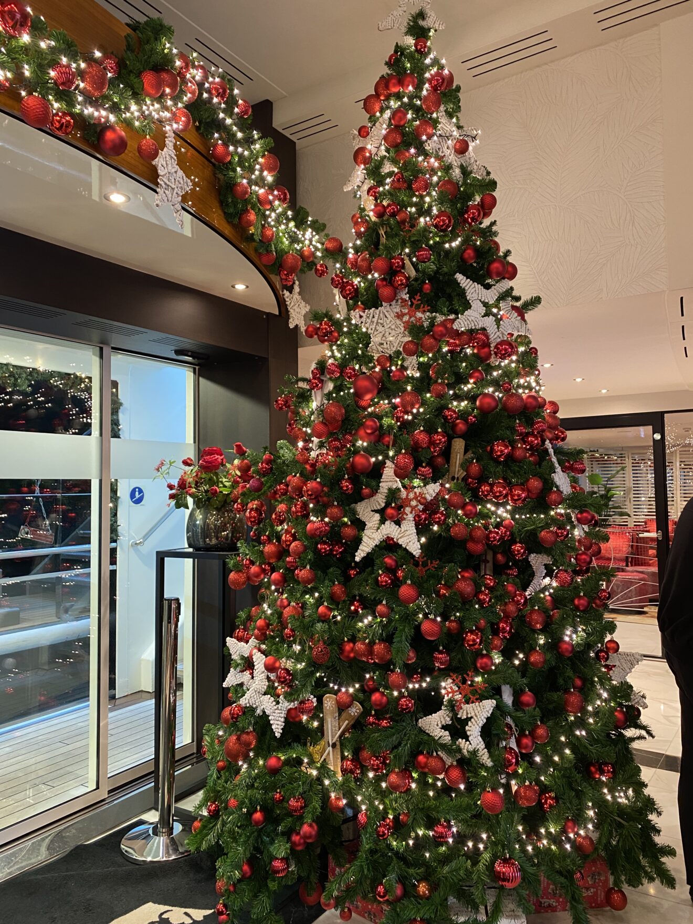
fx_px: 694
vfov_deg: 67.3
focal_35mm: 26
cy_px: 462
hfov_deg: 53.1
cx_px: 346
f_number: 1.8
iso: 250
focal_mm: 4.25
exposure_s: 1/50
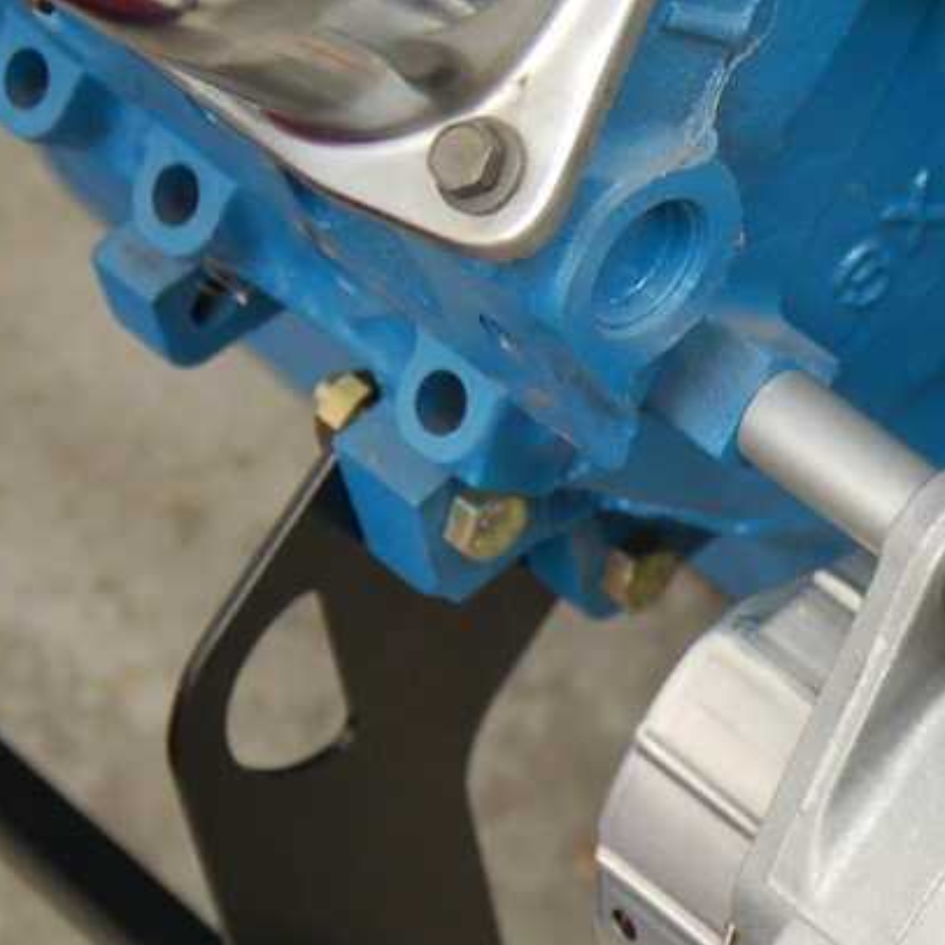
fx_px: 4478
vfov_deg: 12.0
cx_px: 1246
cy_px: 668
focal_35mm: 145
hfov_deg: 11.7
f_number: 4.5
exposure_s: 1/4
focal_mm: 40
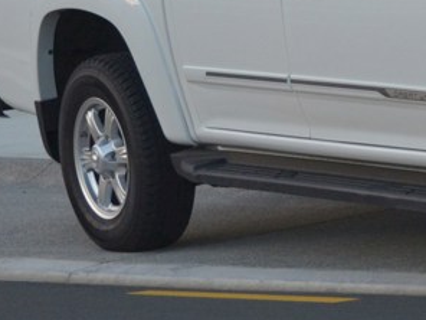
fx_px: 4307
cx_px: 594
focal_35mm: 350
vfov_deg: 4.2
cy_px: -15
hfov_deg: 5.6
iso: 1250
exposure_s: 1/640
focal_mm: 70
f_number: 4.5
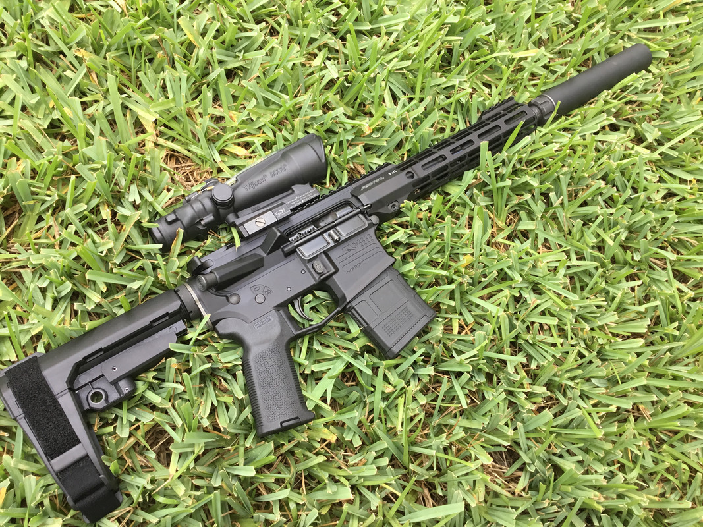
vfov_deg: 45.4
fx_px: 629
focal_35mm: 31
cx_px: 352
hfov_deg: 58.4
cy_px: 264
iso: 40
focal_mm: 3.3
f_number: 2.4
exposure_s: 1/120
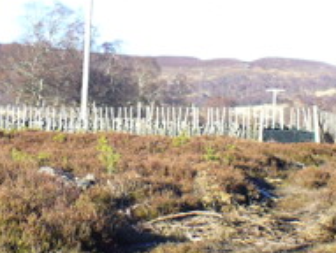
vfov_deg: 14.8
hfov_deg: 19.6
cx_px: 156
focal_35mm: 100
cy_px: 104
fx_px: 972
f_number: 2.8
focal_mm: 6.1
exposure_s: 1/320
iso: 80
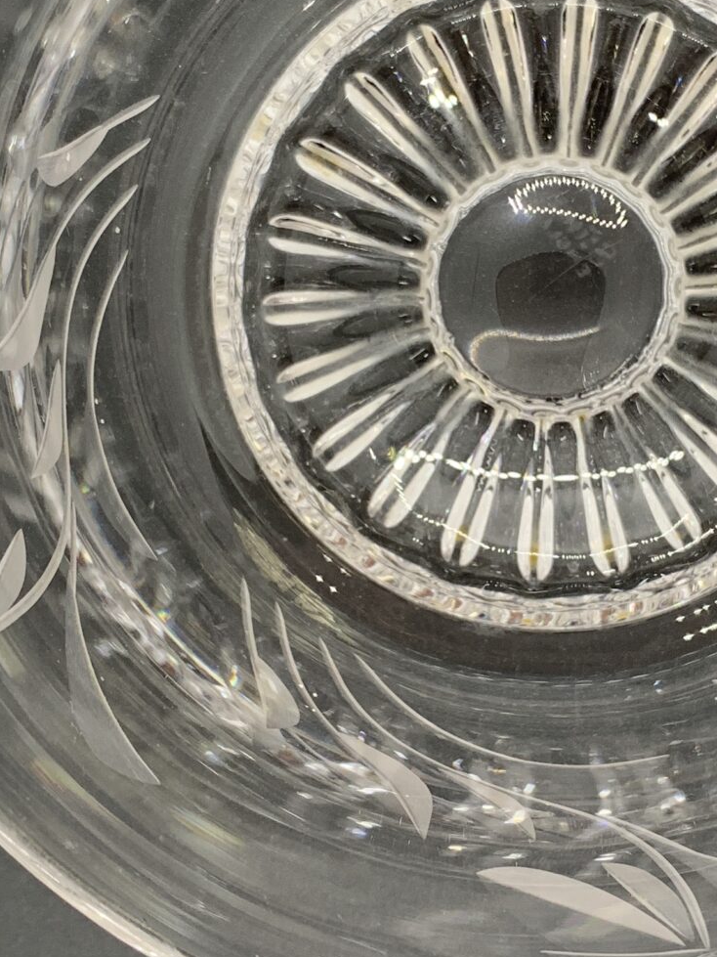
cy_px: 415
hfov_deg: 21.4
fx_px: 1878
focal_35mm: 68
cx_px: 529
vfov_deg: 28.5
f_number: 1.8
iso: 100
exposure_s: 1/106
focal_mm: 4.25
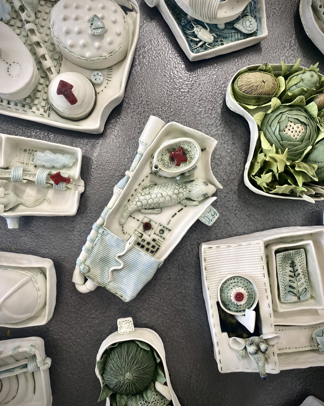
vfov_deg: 62.2
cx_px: 164
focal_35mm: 28
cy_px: 189
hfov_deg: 51.5
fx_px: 336
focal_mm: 4.25
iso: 80
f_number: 1.8
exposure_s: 1/100
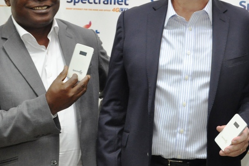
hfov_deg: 26.2
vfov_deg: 17.9
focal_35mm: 76
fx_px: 526
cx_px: 193
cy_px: 62
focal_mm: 28
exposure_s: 1/40
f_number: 4.5
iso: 1000
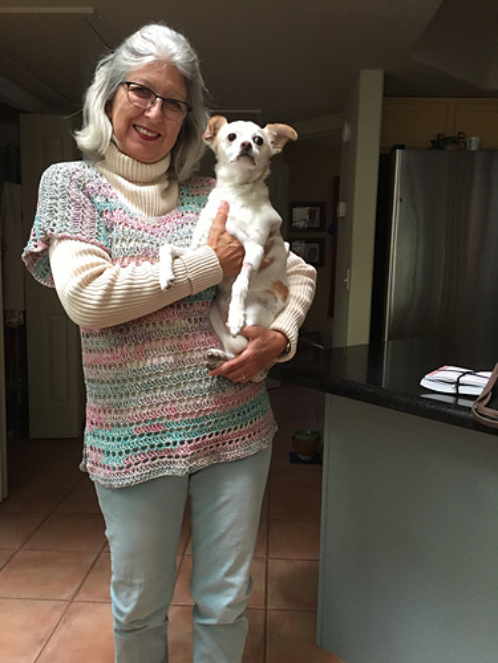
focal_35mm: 29
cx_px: 249
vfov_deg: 61.7
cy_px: 332
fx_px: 556
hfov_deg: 48.2
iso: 200
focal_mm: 4.15
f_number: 2.2
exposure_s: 1/30
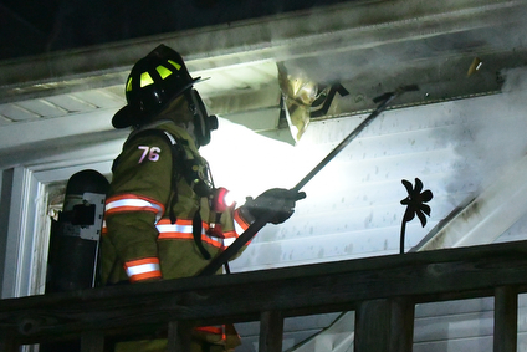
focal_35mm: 190
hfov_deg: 10.8
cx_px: 394
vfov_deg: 7.2
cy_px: 155
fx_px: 2782
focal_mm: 70
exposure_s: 1/80
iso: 20000
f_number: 4.5
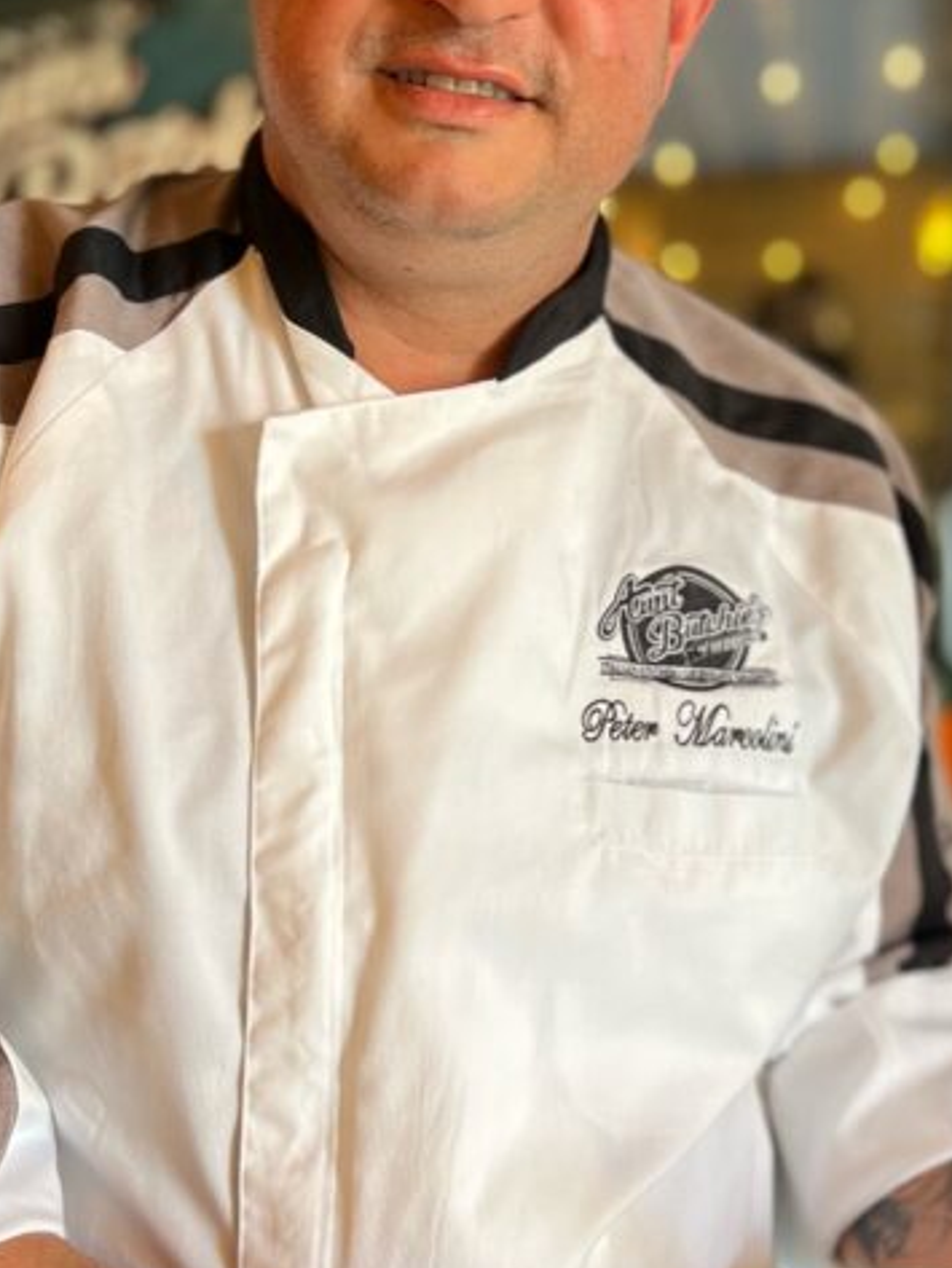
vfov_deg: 34.9
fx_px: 2016
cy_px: 710
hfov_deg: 26.4
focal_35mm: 55
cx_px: 641
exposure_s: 1/60
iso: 80
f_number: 1.5
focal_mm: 5.7
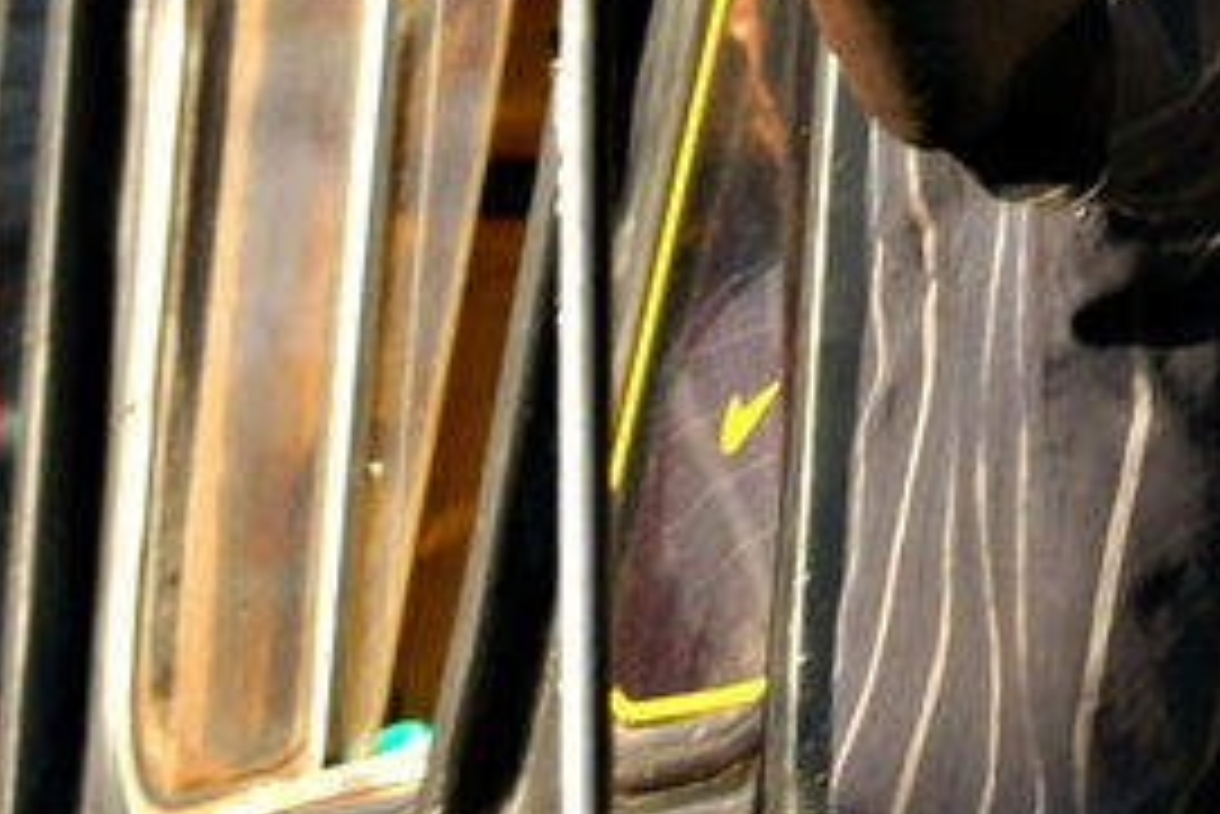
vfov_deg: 2.1
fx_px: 22716
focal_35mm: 670
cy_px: -265
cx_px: 1184
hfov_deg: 3.1
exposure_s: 1/200
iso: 100
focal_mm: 75
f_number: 5.6
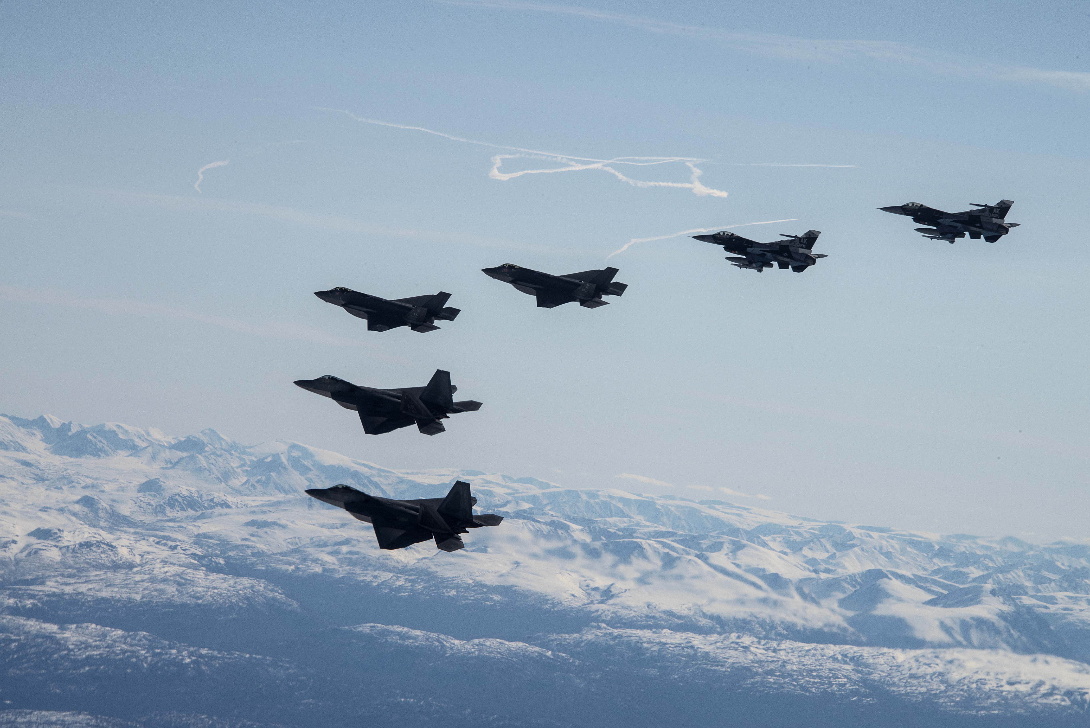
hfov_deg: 12.1
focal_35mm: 170
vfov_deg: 8.1
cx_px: 545
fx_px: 5149
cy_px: 364
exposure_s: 1/200
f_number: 22
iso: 200
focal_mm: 170
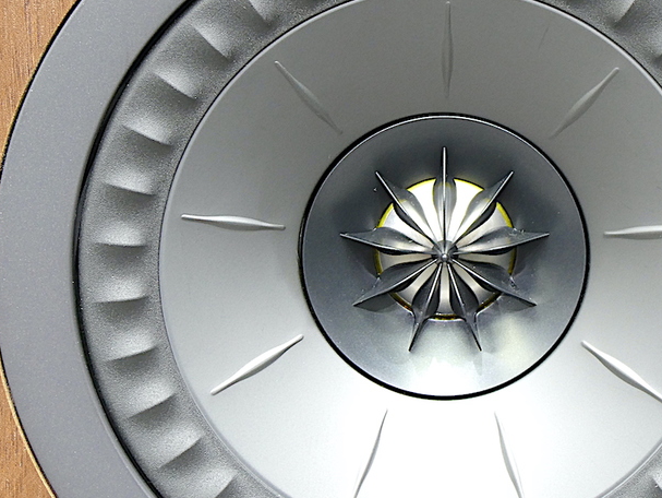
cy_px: 261
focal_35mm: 196
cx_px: 447
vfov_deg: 7.6
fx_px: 3751
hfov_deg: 10.1
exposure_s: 1/2
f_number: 5.2
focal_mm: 22.3
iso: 200
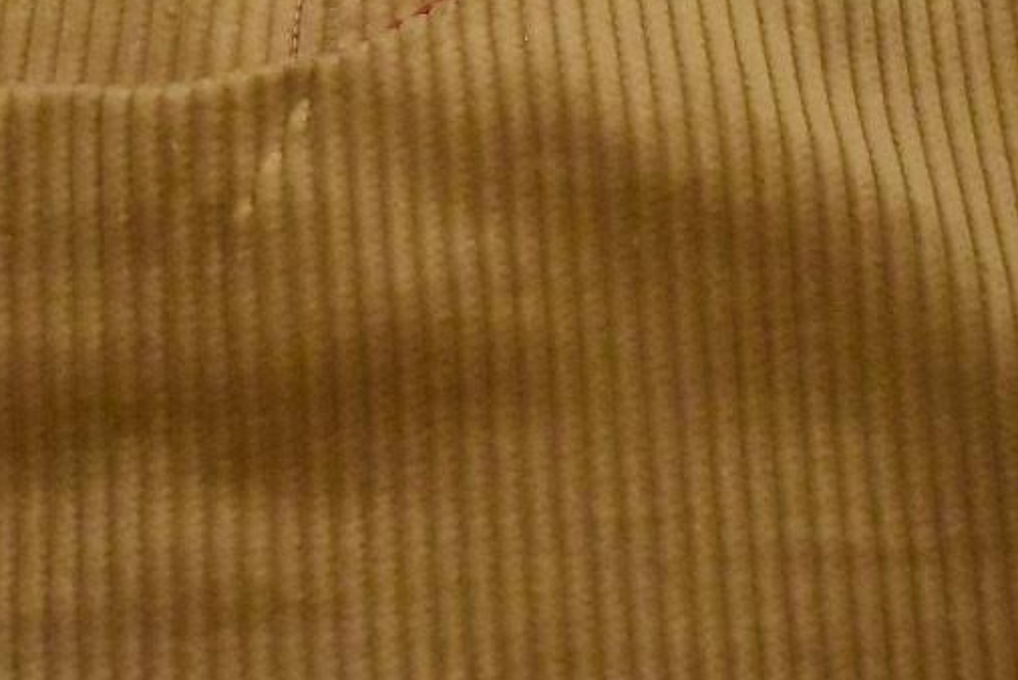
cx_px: 431
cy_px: 129
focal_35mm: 96
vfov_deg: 14.2
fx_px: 2716
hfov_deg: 21.2
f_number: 3.5
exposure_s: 1/60
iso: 7200
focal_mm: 20
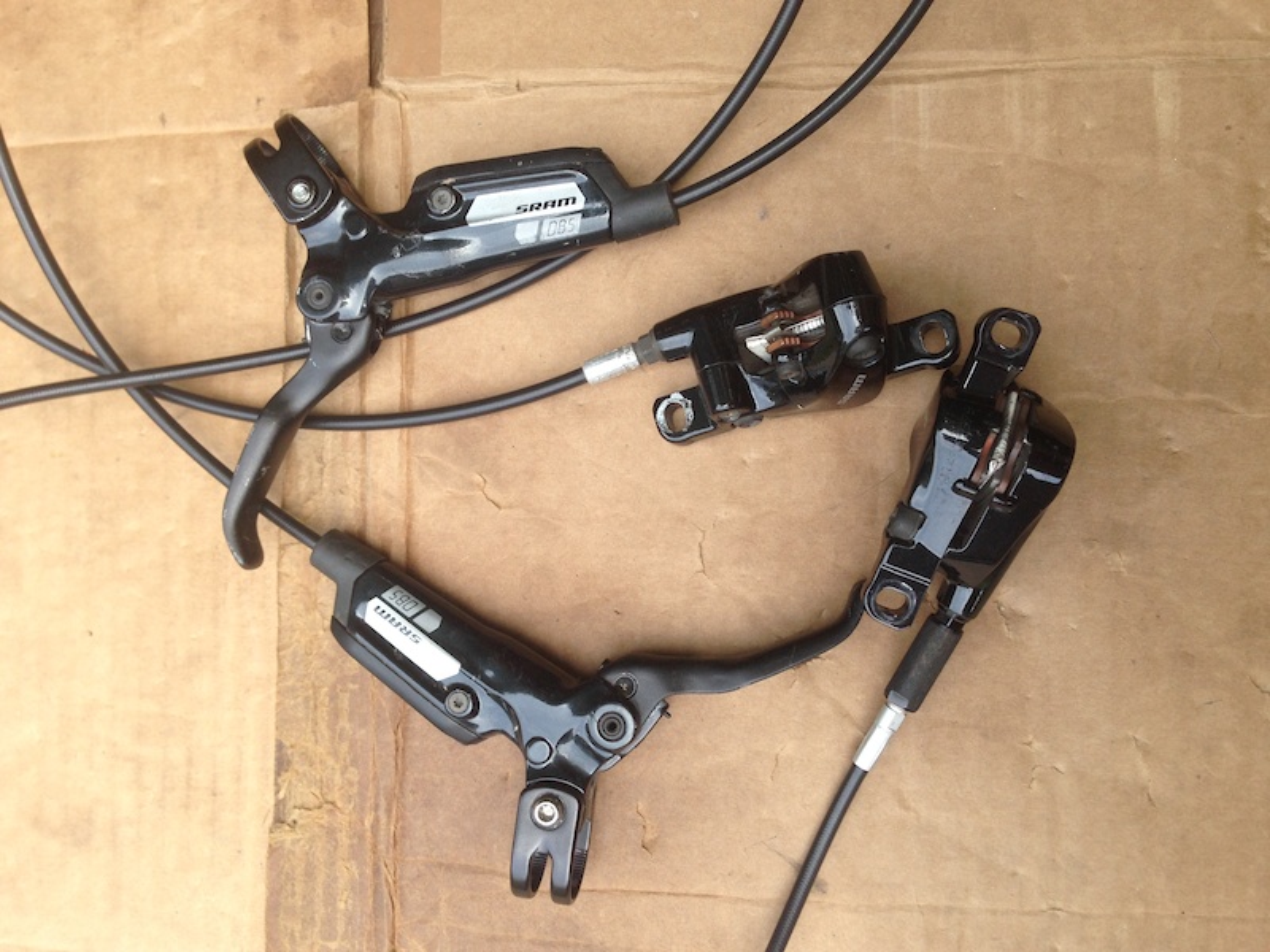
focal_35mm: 33
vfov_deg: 42.9
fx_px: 1211
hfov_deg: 55.4
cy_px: 476
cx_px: 635
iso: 50
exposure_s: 1/165
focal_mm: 4.12
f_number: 2.4
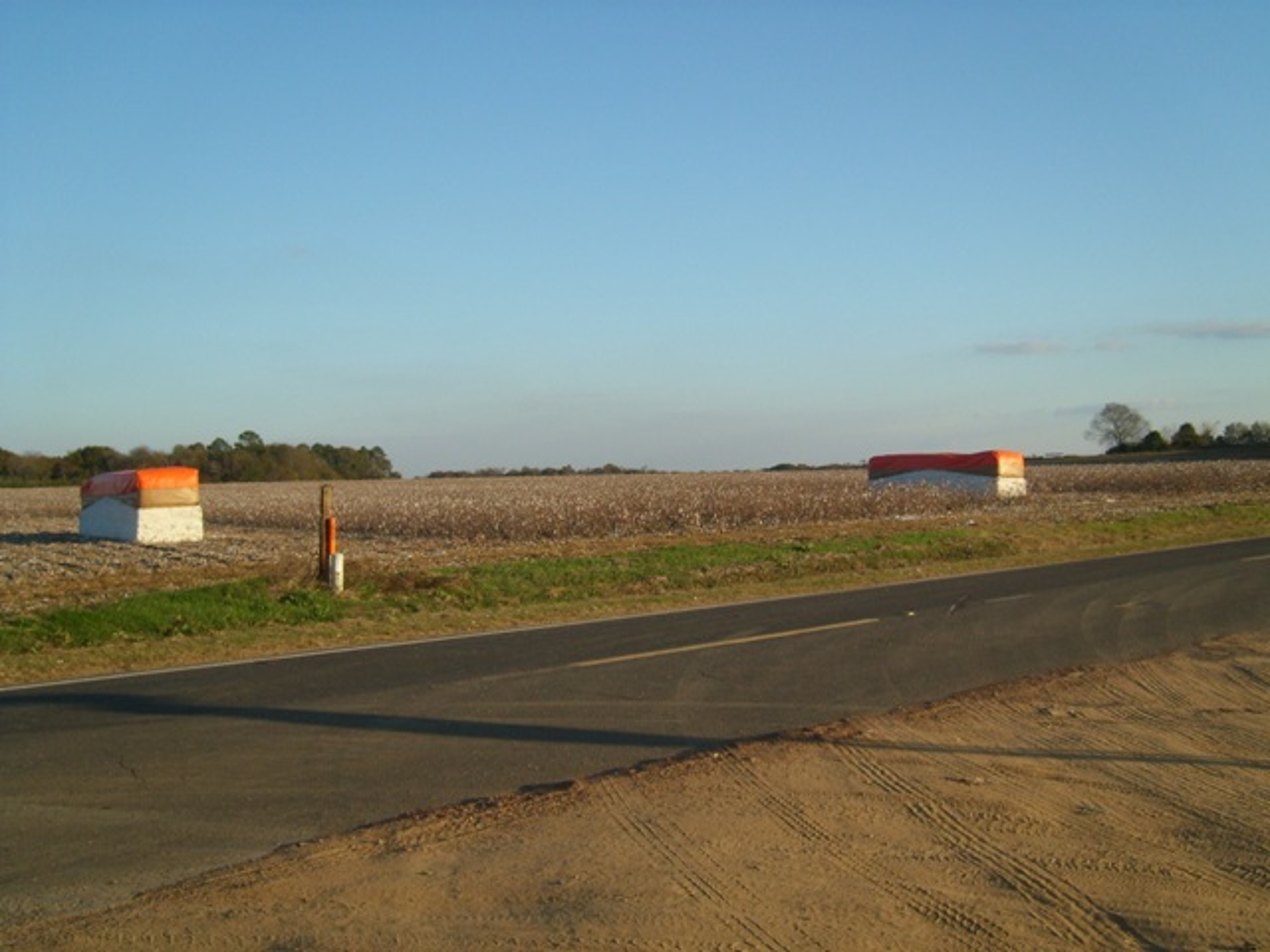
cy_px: 476
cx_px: 635
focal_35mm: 35
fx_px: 1284
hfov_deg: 52.6
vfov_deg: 40.7
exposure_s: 1/184
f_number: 7.1
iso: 50
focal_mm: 5.8
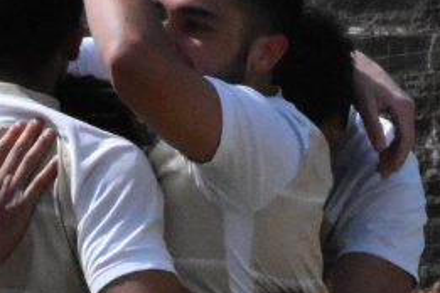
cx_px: 165
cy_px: 414
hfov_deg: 0.9
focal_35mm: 2235
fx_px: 27315
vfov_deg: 0.6
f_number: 20
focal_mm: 240
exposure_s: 1/4000
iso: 6400
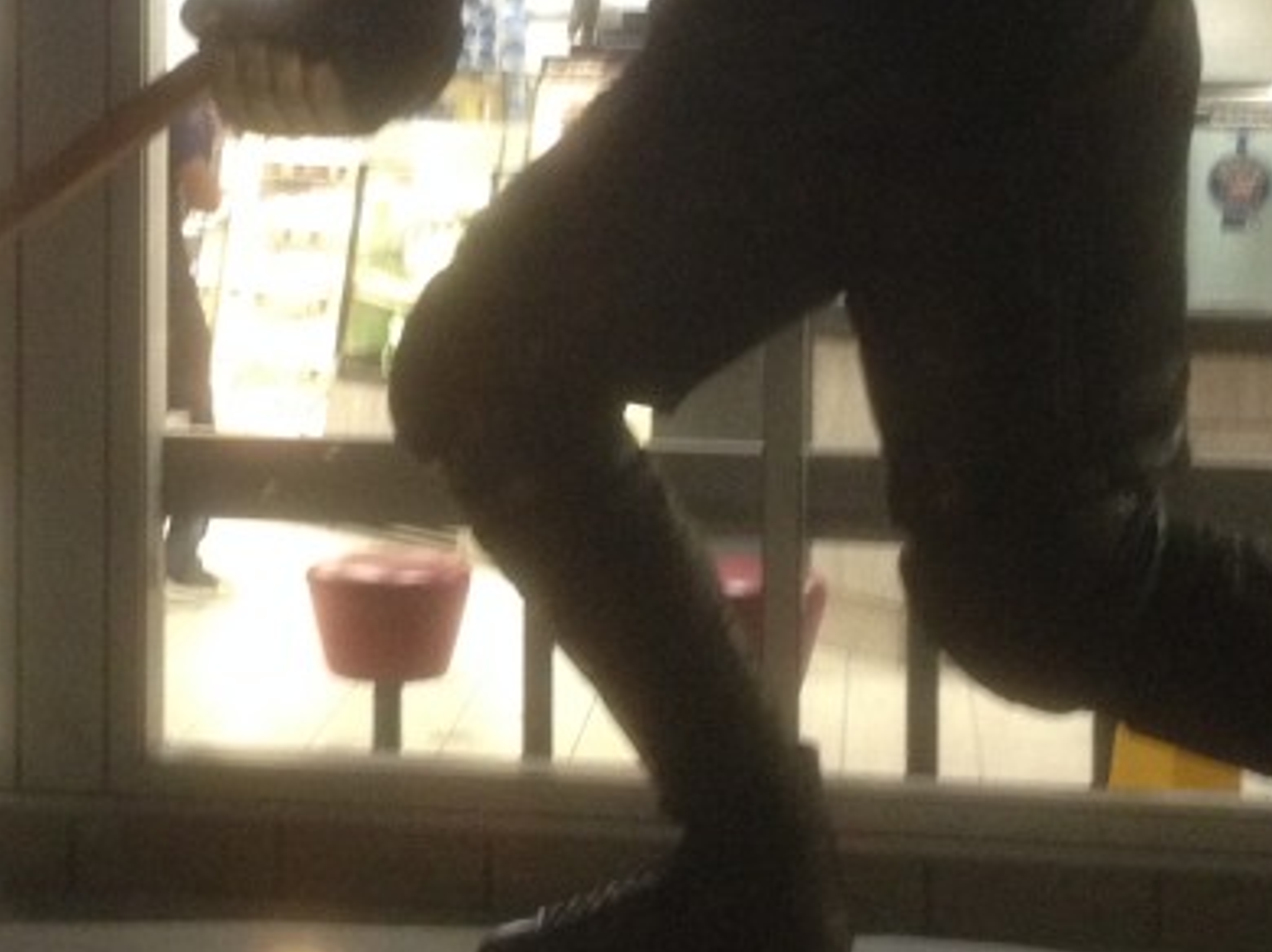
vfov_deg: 15.9
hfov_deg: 21.2
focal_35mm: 92
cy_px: 150
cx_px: 378
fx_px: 3379
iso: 320
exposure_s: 1/20
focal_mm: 4.28
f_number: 2.4
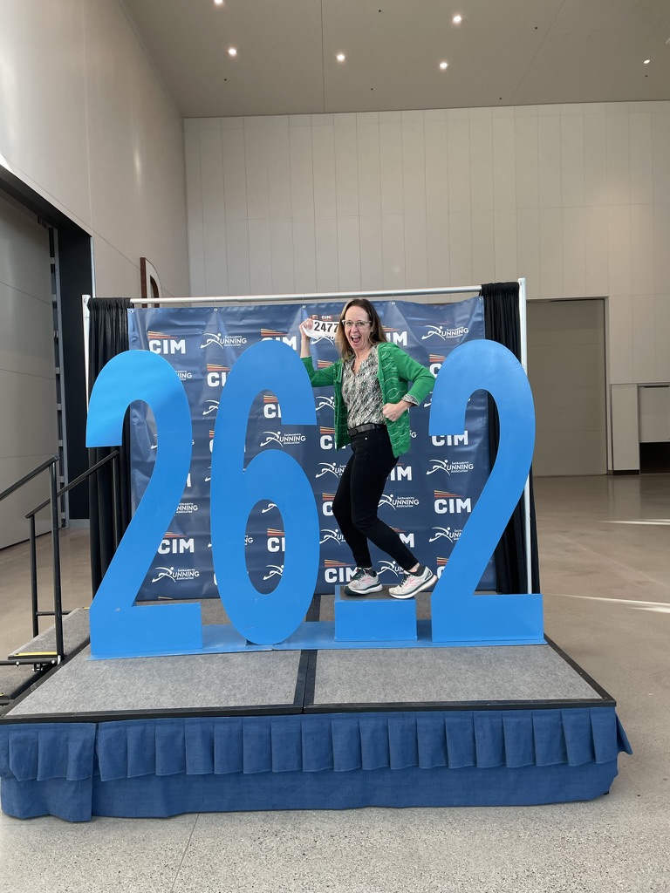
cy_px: 446
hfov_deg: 53.1
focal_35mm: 26
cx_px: 335
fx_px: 671
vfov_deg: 67.3
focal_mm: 4.2
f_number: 1.6
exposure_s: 1/121
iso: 80
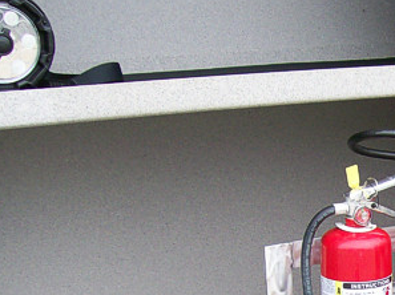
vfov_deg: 15.5
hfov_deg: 20.5
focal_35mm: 91
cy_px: 372
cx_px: 440
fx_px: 1037
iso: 80
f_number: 2.7
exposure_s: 1/286
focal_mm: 6
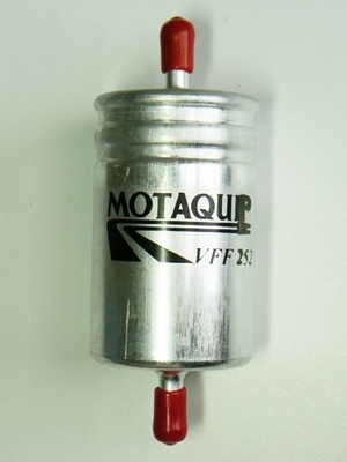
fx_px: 1163
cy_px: 231
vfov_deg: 22.5
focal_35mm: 87
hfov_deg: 17.0
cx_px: 174
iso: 80
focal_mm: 14.5
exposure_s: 1/100
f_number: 4
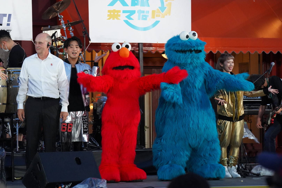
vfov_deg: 8.9
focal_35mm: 155
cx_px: 141
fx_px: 1215
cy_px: 94
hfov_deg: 13.2
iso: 8000
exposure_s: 1/200
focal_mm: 155
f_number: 6.7
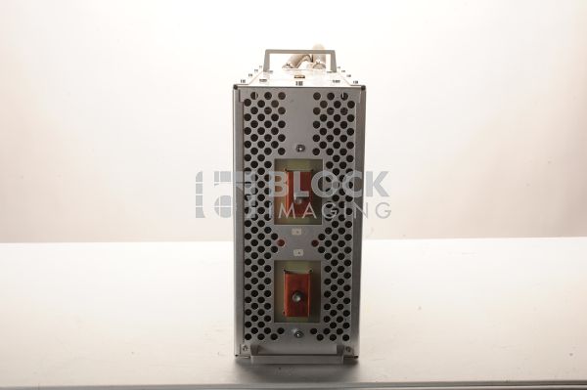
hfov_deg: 39.6
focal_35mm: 50
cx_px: 294
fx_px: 815
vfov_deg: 26.9
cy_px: 195
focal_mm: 50
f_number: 14
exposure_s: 1/160
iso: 320
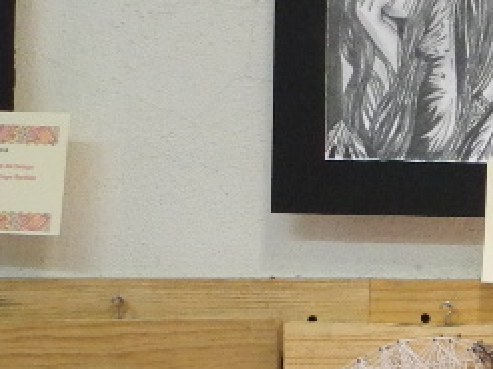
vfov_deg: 7.5
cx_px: 1265
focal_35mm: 198
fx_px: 2817
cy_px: 162
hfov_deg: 8.9
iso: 400
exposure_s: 1/50
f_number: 3.2
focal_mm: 8.1
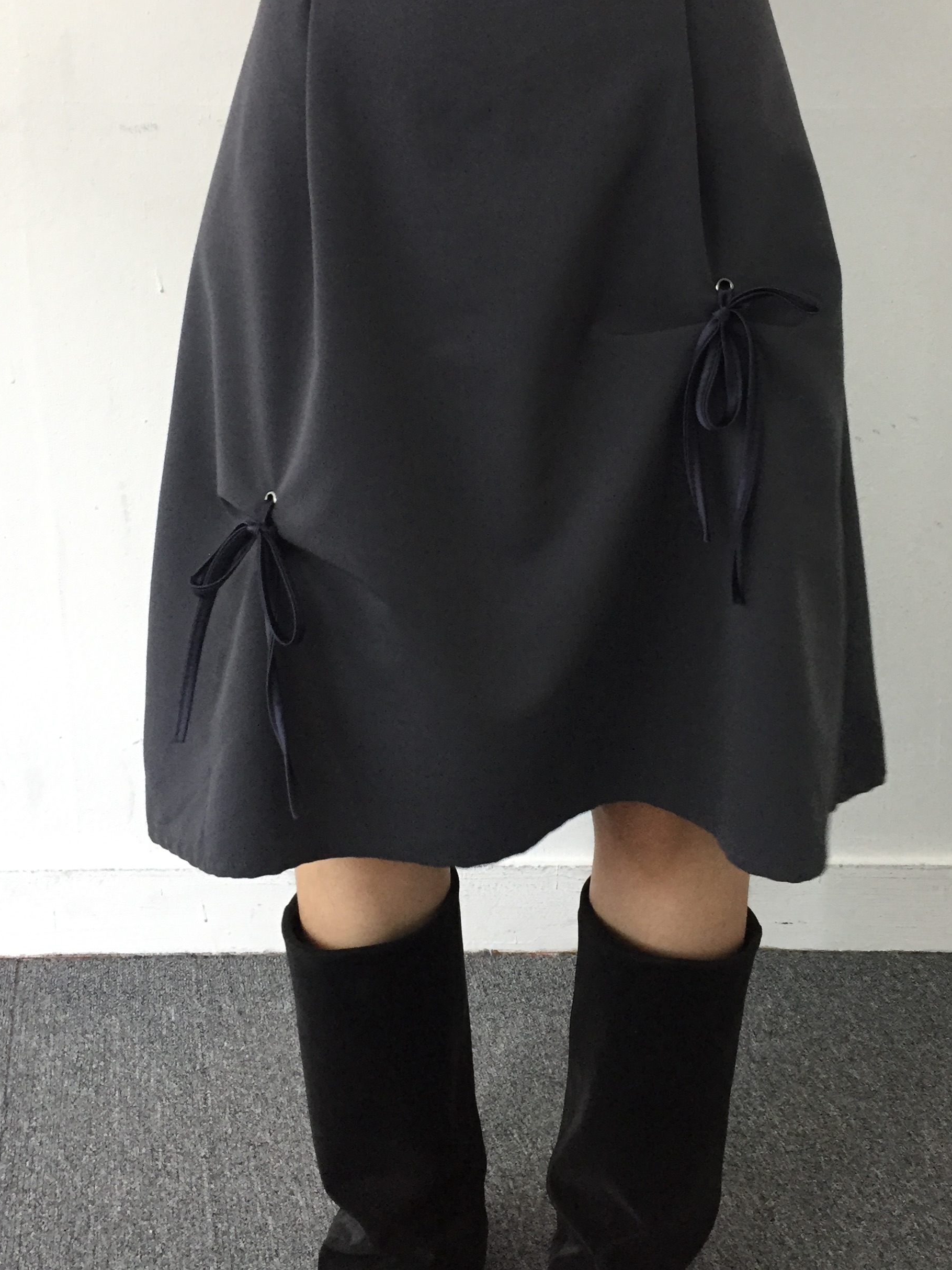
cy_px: 451
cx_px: 500
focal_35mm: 39
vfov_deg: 47.3
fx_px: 1430
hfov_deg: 36.8
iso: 125
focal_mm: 4.15
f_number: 2.2
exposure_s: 1/30
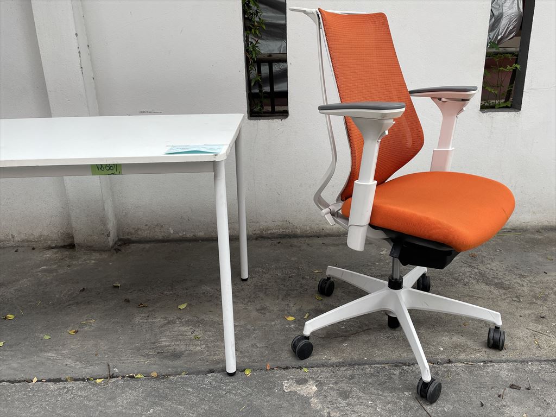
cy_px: 208
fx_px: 418
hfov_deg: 67.3
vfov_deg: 53.1
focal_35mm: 26
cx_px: 278
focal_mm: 4.2
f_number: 1.6
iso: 32
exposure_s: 1/311
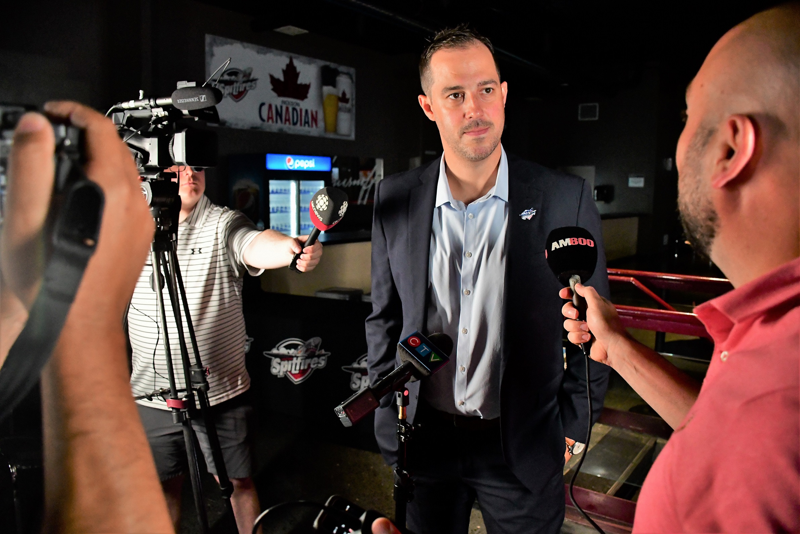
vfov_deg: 47.9
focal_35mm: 27
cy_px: 267
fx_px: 600
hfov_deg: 67.4
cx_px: 400
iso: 4000
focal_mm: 18
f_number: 3.5
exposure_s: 1/200
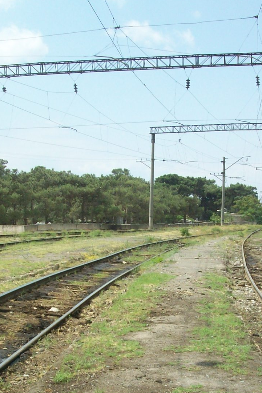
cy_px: 240
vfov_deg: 30.0
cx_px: 167
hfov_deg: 20.3
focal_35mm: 67
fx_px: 731
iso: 80
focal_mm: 5.7
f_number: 5.5
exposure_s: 1/384
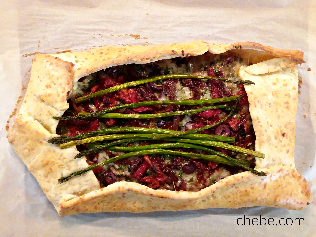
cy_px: 118
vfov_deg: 48.2
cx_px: 158
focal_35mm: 29
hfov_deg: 61.7
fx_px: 265
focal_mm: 2.47
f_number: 1.9
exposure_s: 1/17
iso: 160
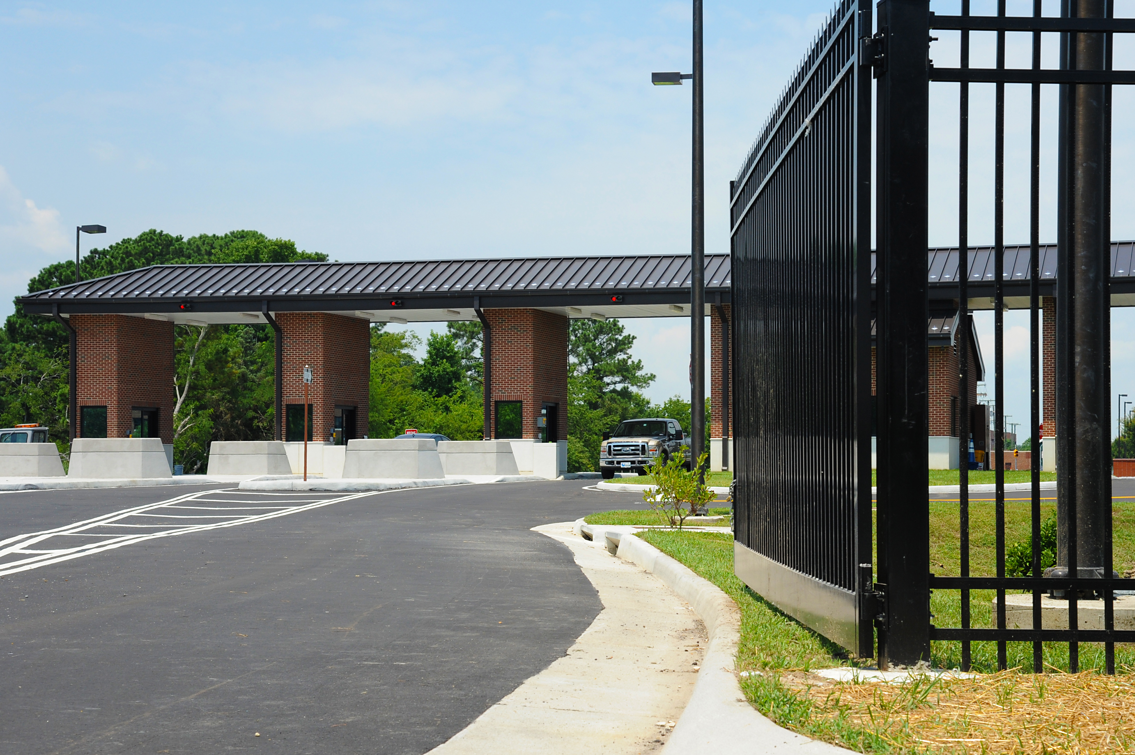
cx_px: 568
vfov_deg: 23.4
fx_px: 1827
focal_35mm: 58
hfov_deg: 34.5
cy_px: 378
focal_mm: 58
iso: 800
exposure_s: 1/640
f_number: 13
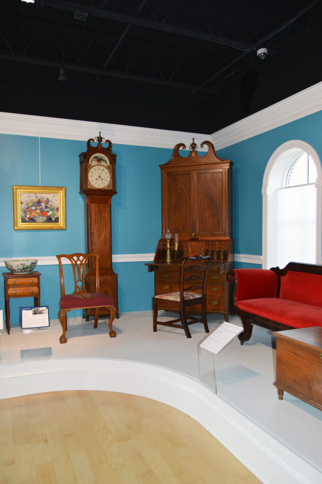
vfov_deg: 67.4
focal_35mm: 27
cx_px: 161
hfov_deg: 47.9
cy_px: 242
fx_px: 363
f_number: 4
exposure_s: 1/80
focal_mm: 18
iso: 400
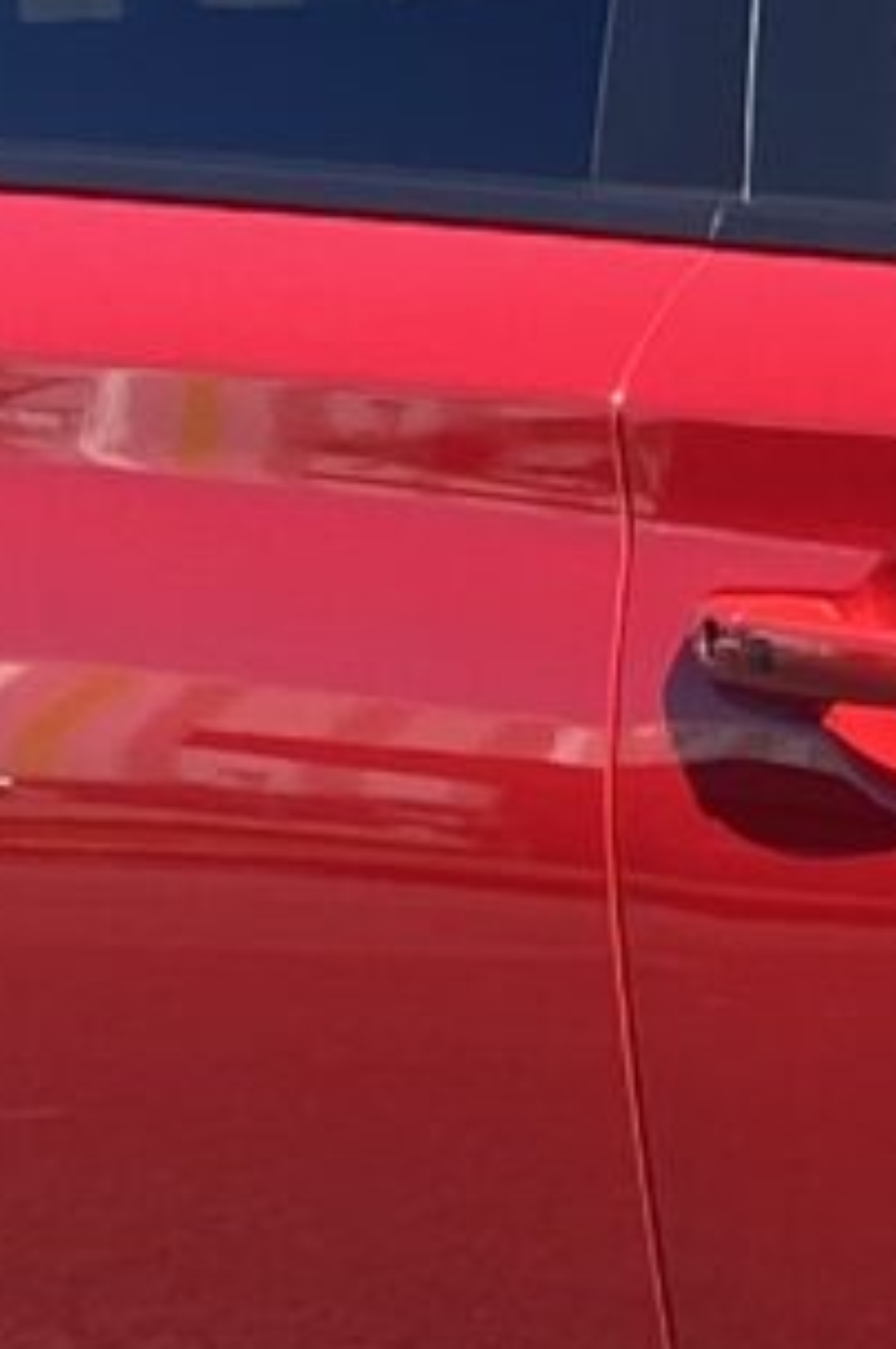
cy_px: 1087
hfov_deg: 5.3
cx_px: 3517
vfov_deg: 9.0
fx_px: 8531
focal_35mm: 228
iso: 32
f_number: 1.8
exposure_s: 1/934
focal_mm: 4.25
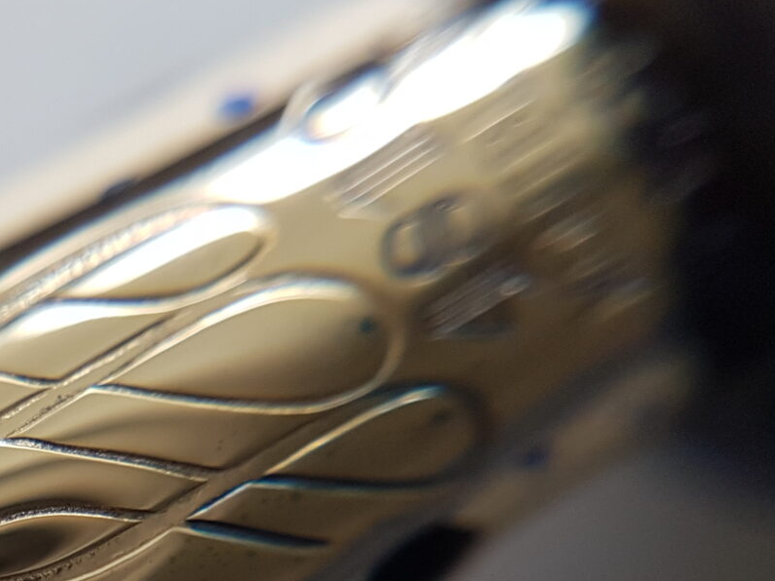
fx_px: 1500
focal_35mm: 67
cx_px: -126
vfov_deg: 20.8
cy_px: 650
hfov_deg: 26.2
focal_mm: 4.2
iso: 64
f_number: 1.7
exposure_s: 1/120
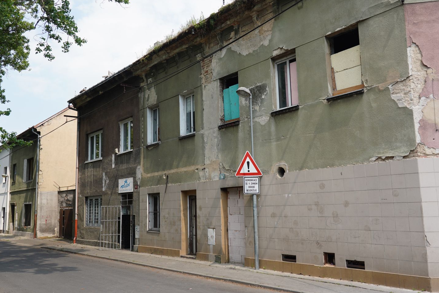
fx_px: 402
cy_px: 145
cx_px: 199
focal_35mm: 33
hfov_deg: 57.1
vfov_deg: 40.0
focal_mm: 29
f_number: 4.5
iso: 100
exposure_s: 1/400
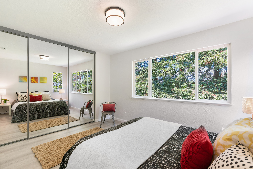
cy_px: 84
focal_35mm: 16
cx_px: 126
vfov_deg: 73.7
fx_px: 112
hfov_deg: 96.7
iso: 320
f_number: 9
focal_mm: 16
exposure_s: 1/10
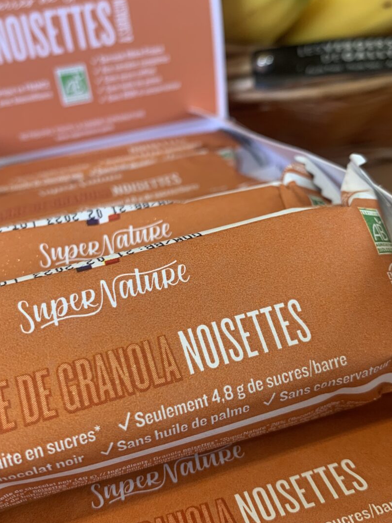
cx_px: 205
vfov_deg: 47.9
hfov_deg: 36.8
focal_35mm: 39
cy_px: 270
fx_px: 589
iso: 64
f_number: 1.8
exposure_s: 1/121
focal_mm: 4.25
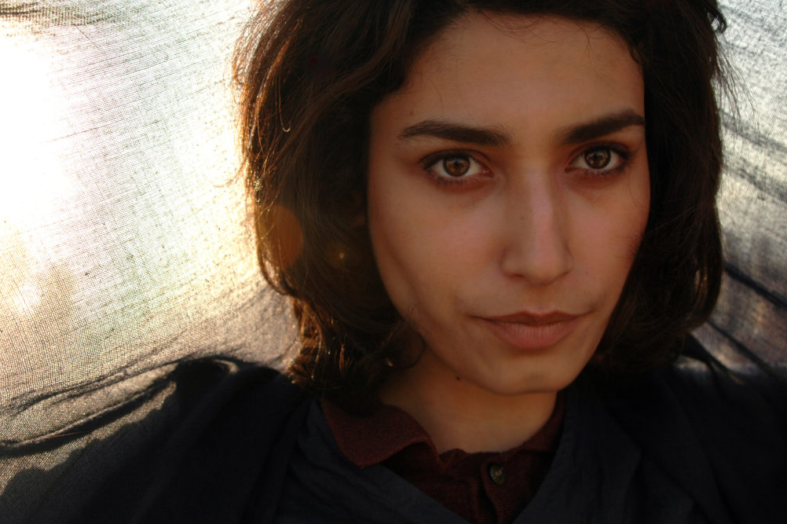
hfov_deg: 41.5
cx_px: 401
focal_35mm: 48
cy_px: 264
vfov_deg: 28.3
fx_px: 1038
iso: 200
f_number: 5
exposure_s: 1/200
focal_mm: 31
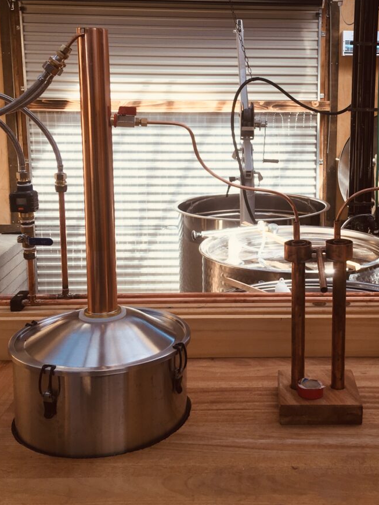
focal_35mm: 48
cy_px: 191
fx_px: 700
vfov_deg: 39.4
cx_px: 297
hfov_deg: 29.7
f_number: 2.2
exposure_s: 1/100
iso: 25
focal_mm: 4.15
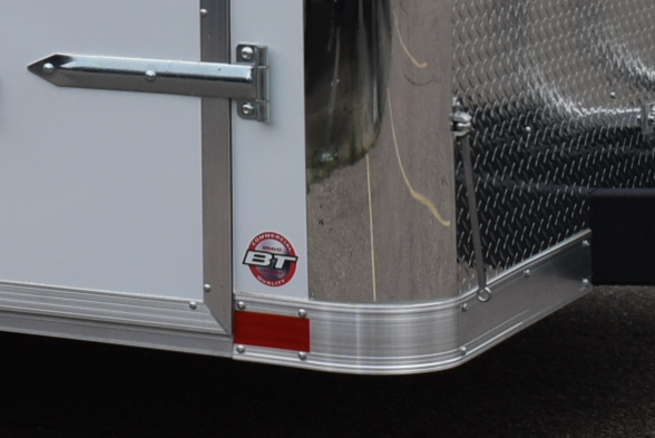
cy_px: -417
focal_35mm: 176
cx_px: -96
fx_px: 3196
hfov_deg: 11.5
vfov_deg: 7.5
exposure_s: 1/320
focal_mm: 23
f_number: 9
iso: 200
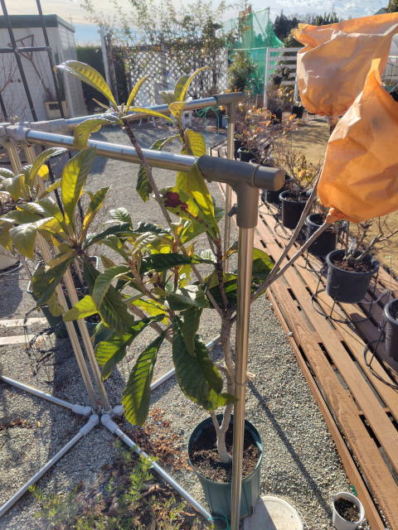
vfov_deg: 73.9
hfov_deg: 58.9
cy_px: 265
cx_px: 199
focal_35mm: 23
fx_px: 353
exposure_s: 1/1034
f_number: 1.9
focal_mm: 5.6
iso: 50
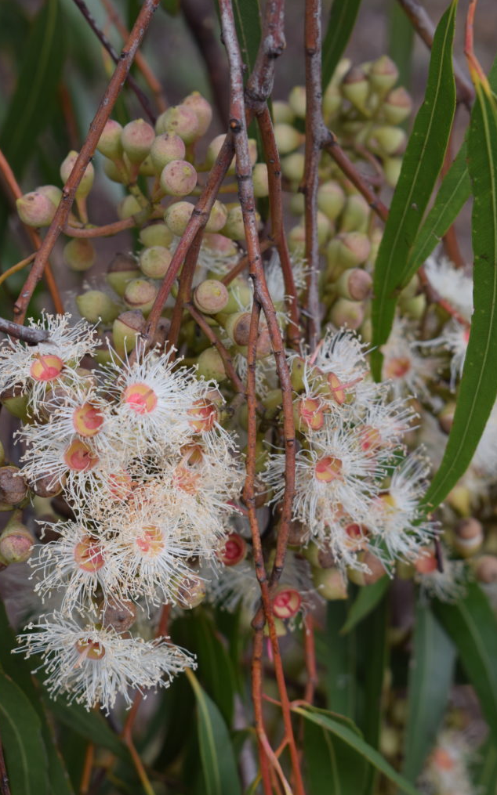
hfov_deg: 15.4
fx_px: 1832
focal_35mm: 85
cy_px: 397
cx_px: 234
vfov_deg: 24.5
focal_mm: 55
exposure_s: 1/200
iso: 400
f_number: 7.1
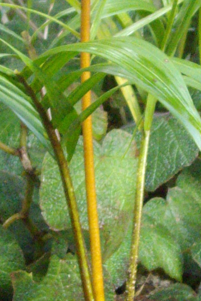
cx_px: 177
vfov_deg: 11.9
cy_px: 160
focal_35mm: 172
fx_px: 1440
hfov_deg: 8.0
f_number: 2.7
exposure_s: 1/60
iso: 320
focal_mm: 6
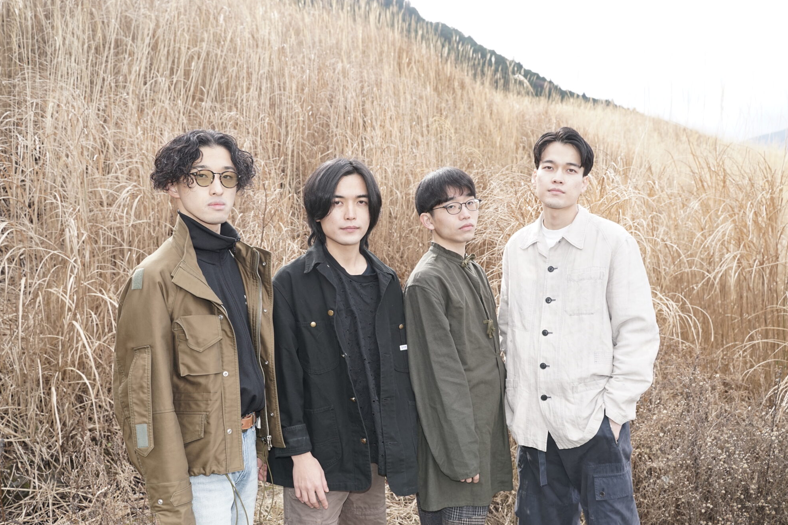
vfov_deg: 41.1
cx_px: 396
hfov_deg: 58.7
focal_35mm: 32
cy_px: 263
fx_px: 700
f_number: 5.6
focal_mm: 31
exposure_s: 1/250
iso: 320
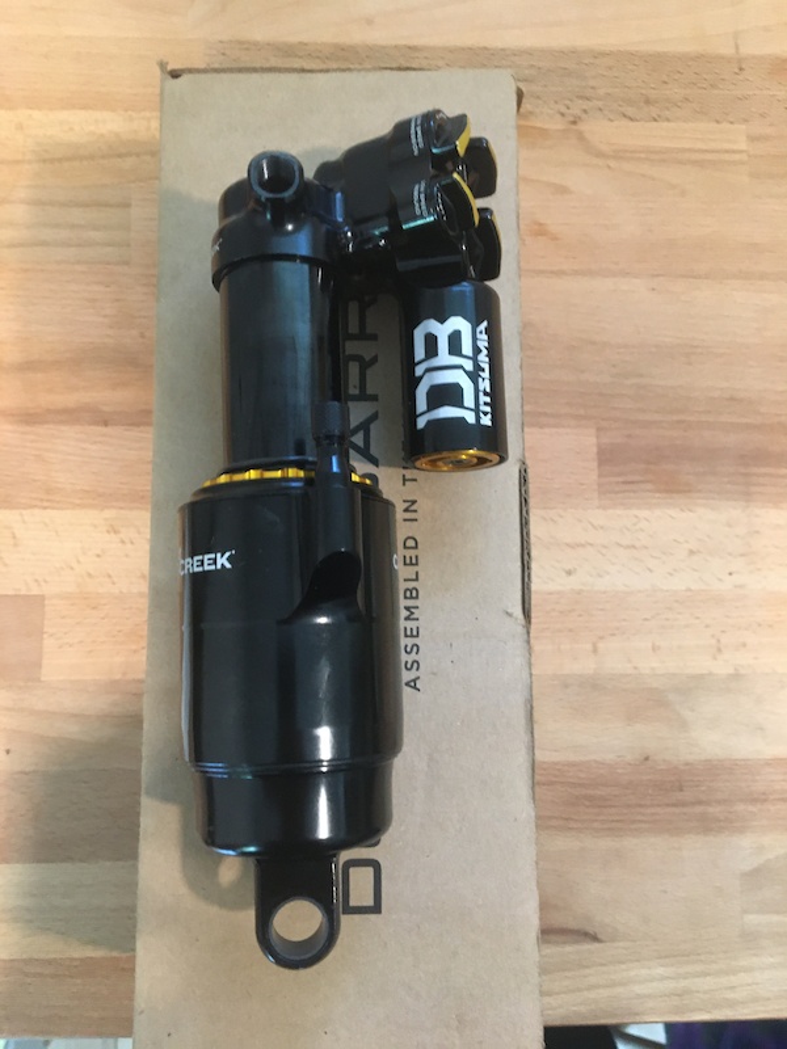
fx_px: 879
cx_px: 394
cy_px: 524
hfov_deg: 48.2
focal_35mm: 29
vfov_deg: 61.7
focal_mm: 4.15
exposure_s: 1/20
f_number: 2.2
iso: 200
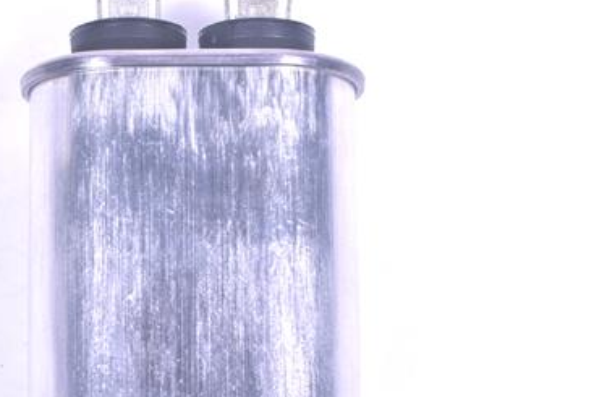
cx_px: 191
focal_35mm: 98
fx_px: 1618
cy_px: 261
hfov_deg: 20.7
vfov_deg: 14.0
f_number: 11
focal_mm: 40
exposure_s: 1/200
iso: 200
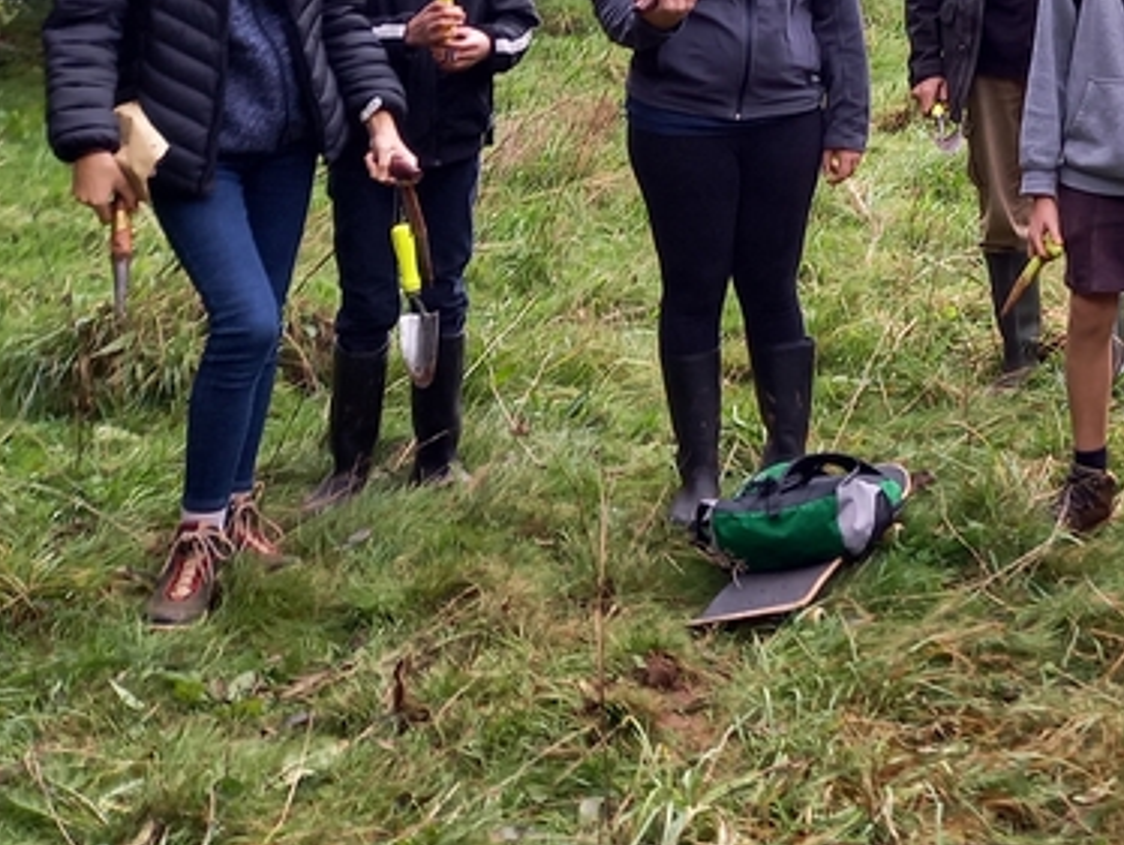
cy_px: -11
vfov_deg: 21.5
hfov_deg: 25.8
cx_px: 1407
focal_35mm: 66
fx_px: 2144
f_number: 2
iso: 50
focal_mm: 4.6
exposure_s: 1/130
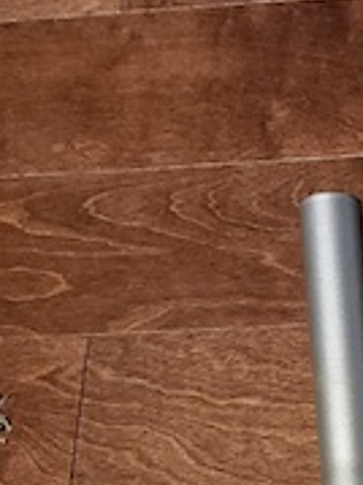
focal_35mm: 116
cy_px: 997
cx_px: 542
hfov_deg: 12.2
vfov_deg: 14.0
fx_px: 1624
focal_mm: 4.3
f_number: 1.5
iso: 250
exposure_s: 1/40
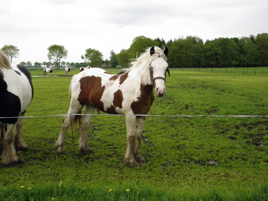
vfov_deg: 36.8
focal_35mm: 39
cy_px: 100
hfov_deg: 47.9
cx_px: 134
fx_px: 302
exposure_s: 1/640
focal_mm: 7.1
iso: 320
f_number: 3.8
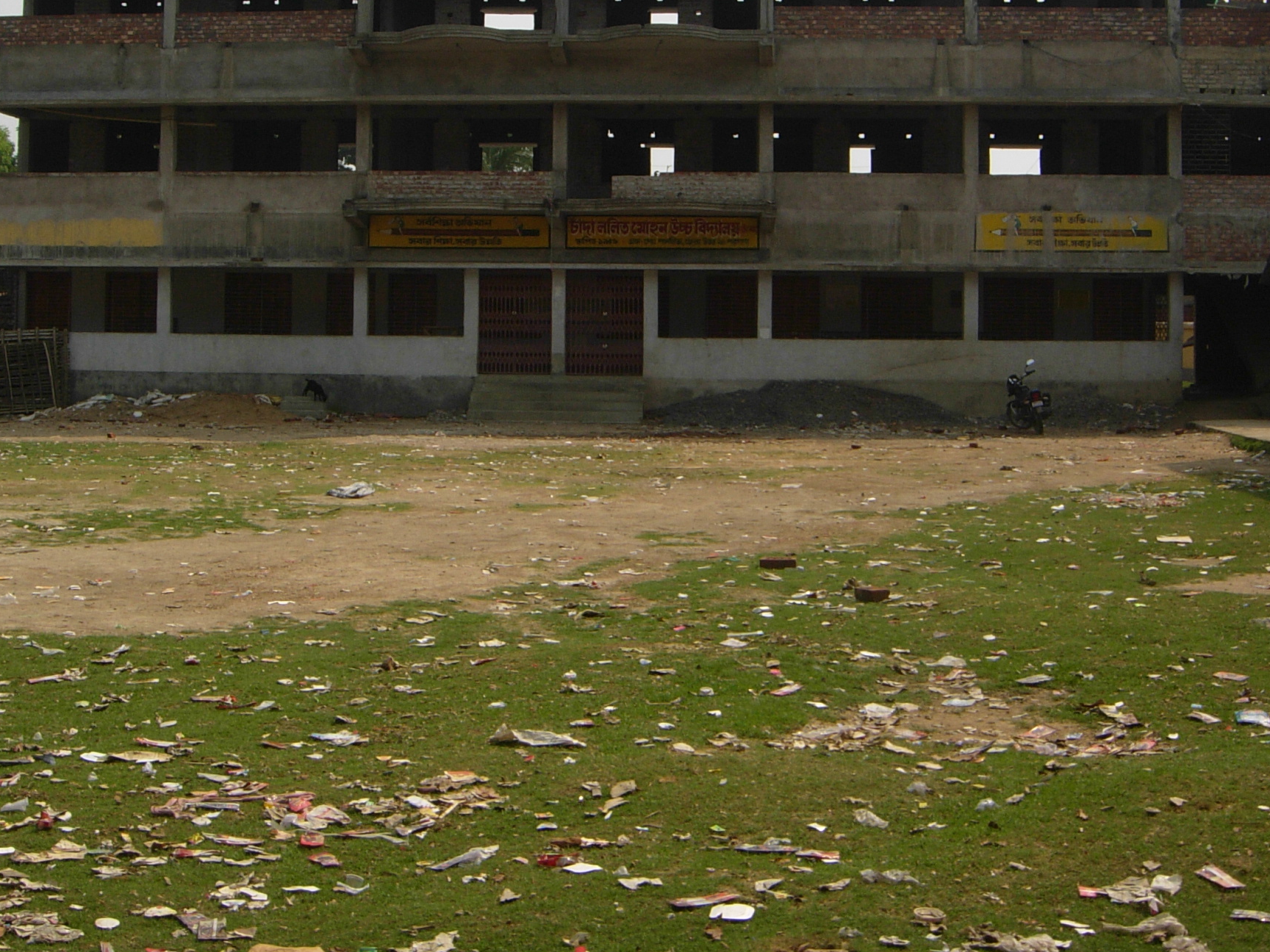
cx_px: 638
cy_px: 273
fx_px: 1981
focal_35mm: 54
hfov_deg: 35.5
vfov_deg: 26.8
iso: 50
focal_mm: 7.5
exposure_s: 1/406
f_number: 6.1
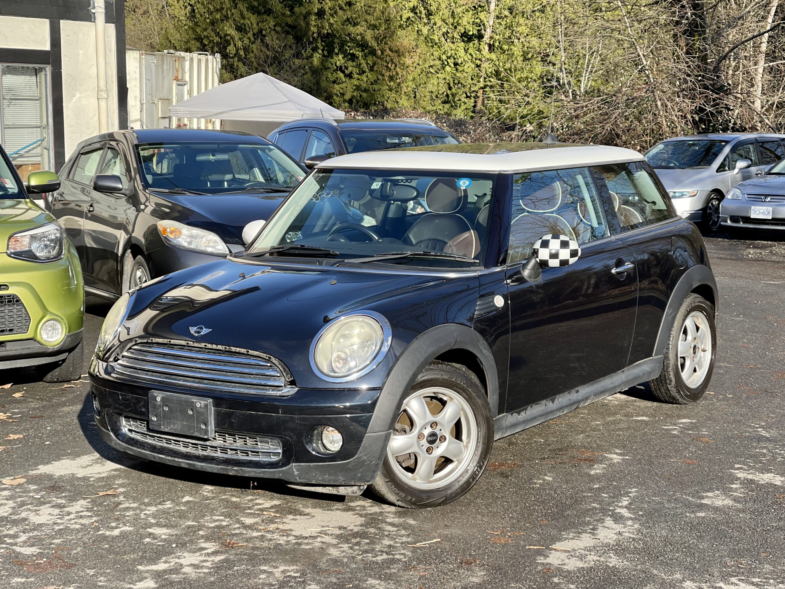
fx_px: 1451
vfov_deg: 22.9
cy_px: 294
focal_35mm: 64
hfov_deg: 30.3
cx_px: 392
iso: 32
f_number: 2.2
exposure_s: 1/605
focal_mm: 7.5
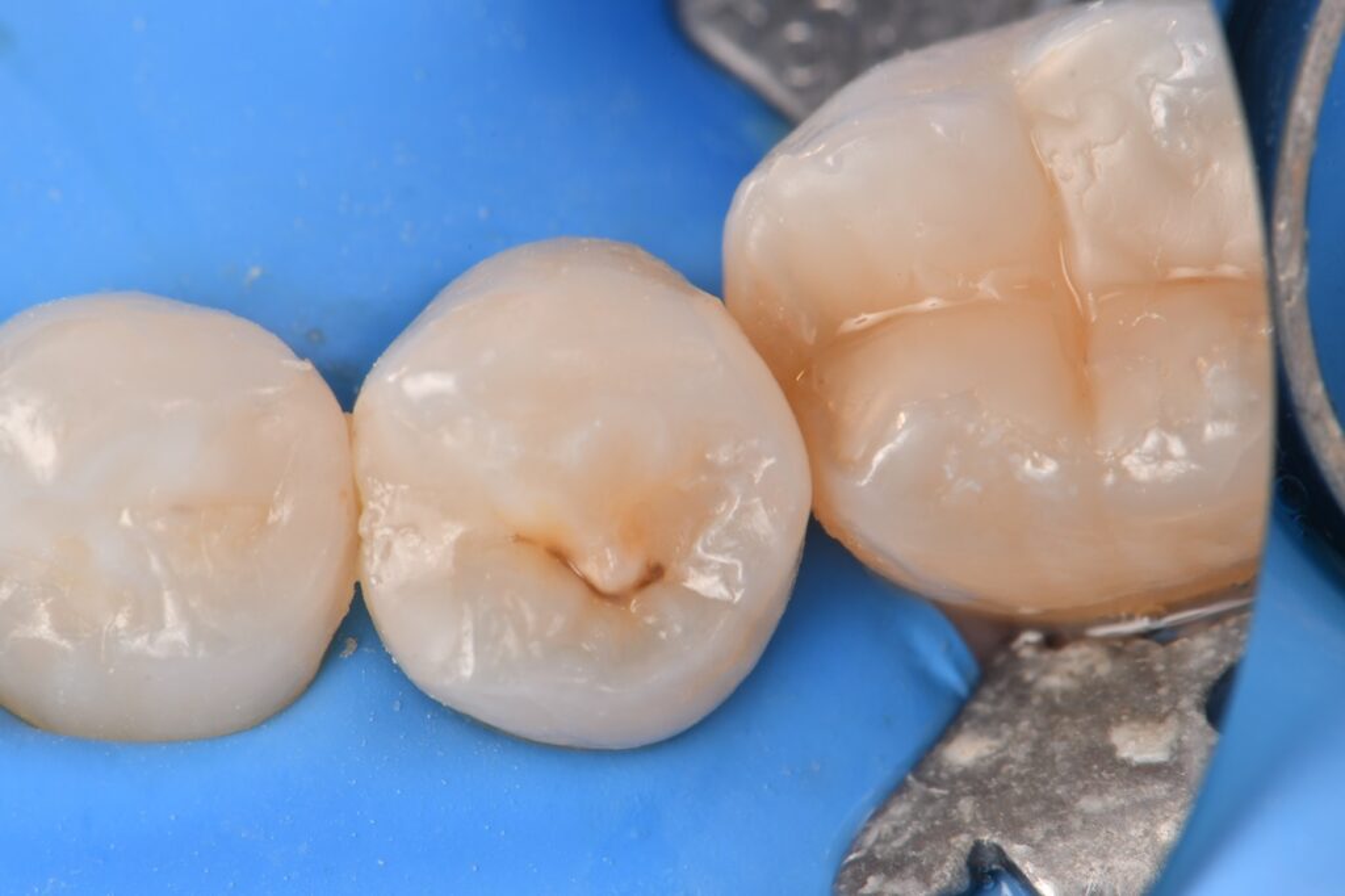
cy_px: 448
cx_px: 672
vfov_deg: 8.7
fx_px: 5863
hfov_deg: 13.1
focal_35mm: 157
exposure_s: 1/160
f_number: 32
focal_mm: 105
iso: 200
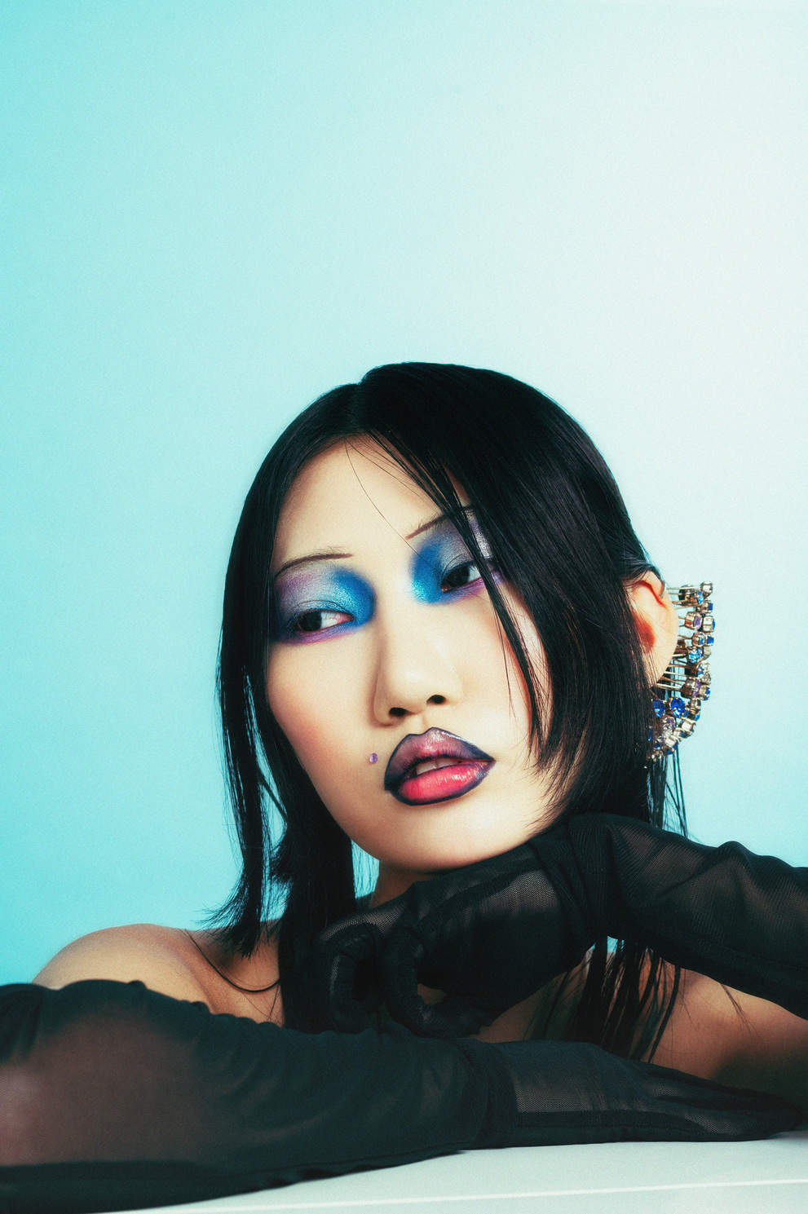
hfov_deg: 16.1
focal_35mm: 85
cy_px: 607
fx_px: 2865
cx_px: 404
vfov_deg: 23.9
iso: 100
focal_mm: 85
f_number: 9
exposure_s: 1/200
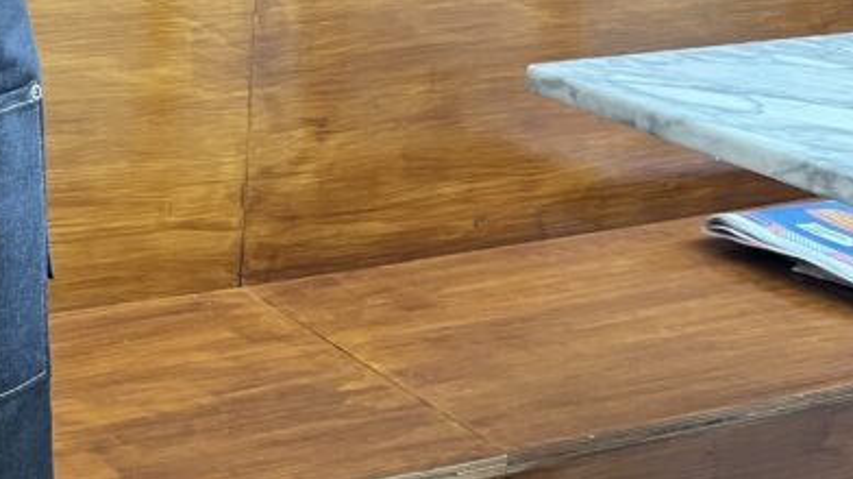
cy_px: 115
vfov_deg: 16.2
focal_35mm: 74
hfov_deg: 25.8
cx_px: -154
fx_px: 1673
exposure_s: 1/50
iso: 500
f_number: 1.5
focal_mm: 5.7
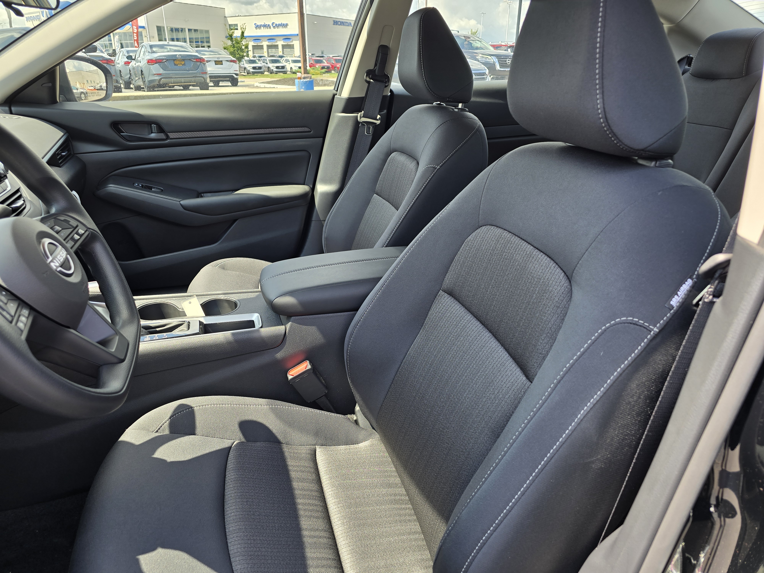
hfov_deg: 73.9
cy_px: 286
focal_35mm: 23
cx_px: 382
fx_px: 508
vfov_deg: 58.9
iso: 20
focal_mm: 6.3
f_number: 1.7
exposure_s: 1/180
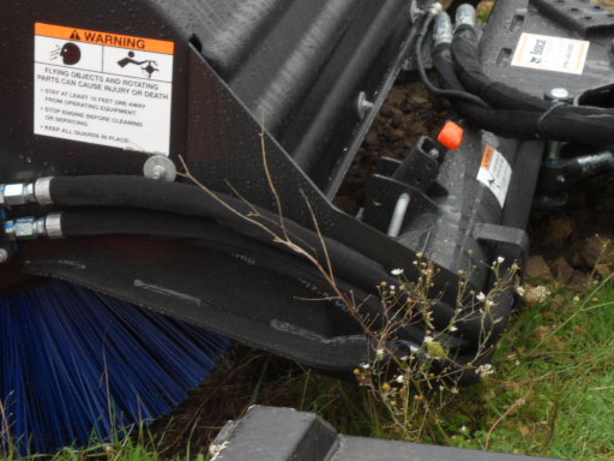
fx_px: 1845
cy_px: 132
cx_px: 242
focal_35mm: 104
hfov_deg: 18.9
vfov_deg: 14.2
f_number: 5
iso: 120
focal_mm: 9.3
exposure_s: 1/60
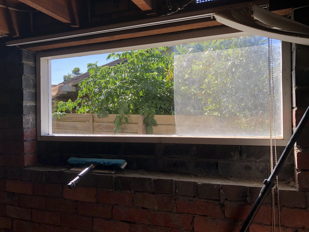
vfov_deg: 49.7
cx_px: 154
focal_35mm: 28
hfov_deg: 63.4
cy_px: 116
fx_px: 250
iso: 20
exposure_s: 1/440
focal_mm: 4
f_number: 1.8
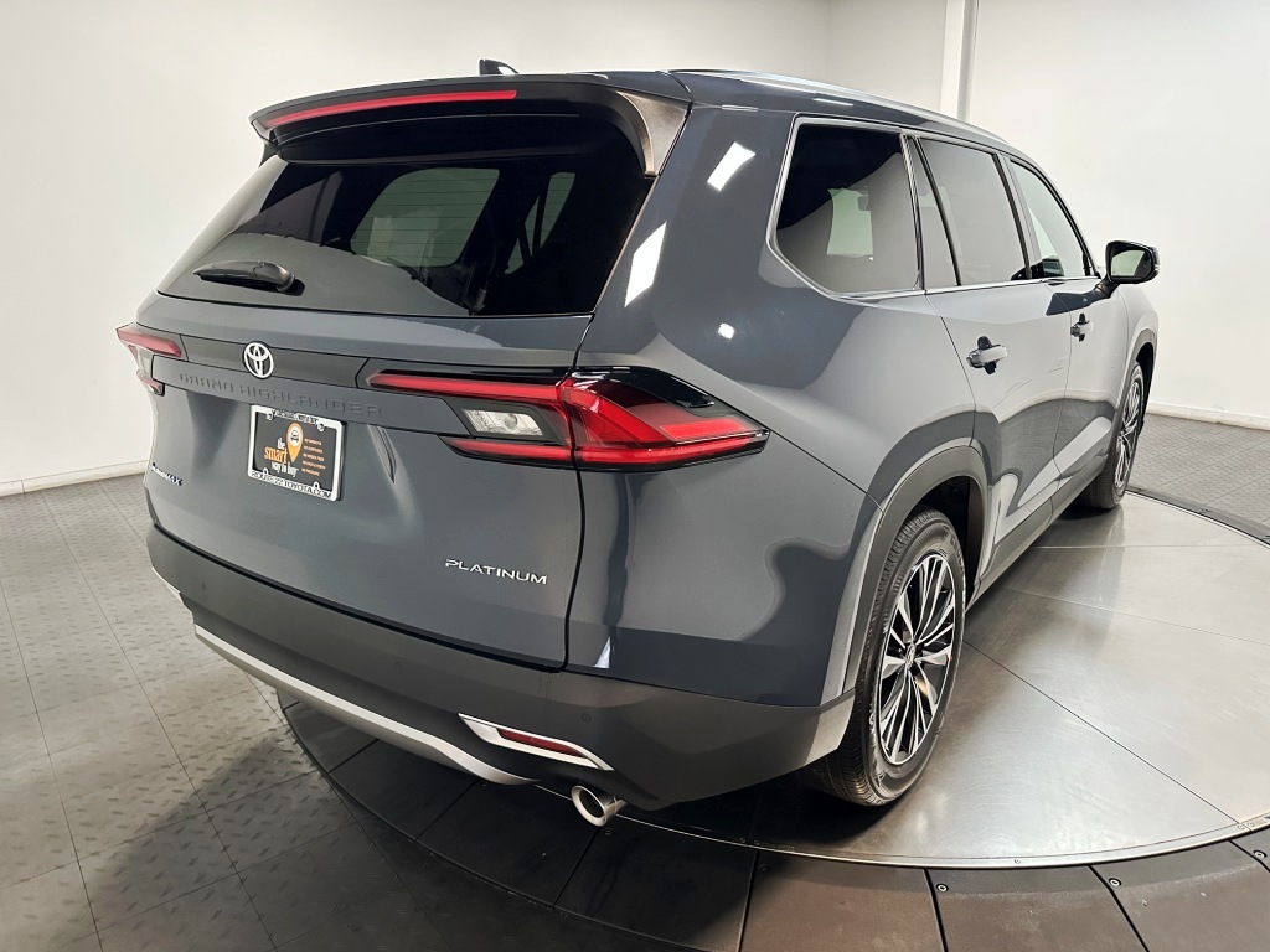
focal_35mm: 24
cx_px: 635
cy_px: 476
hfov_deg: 71.6
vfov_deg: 56.8
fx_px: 881
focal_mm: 6.86
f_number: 1.78
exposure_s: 1/60
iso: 640
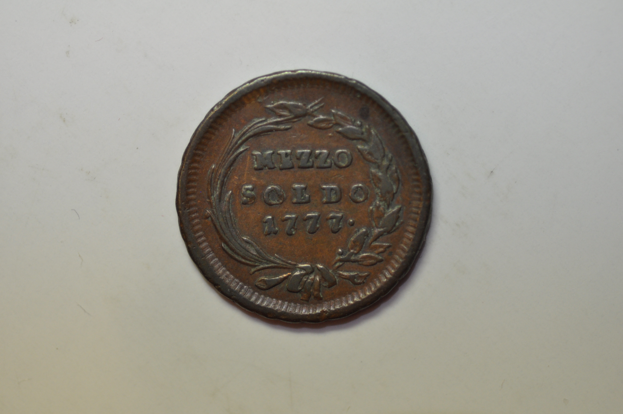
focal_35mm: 90
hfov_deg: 22.6
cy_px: 207
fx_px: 1556
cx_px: 312
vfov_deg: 15.2
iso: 640
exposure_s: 1/250
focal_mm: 60
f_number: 4
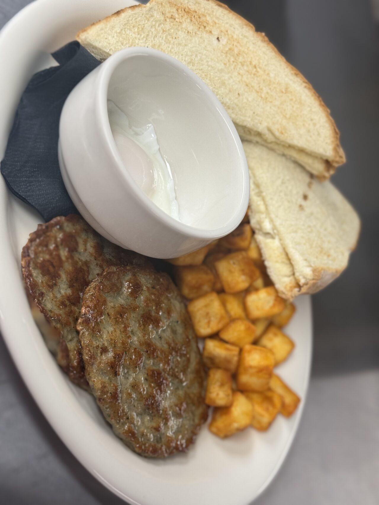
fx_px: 701
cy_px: 252
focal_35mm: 48
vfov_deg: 39.7
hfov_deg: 30.3
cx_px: 190
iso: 80
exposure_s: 1/60
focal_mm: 6.86
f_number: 1.78
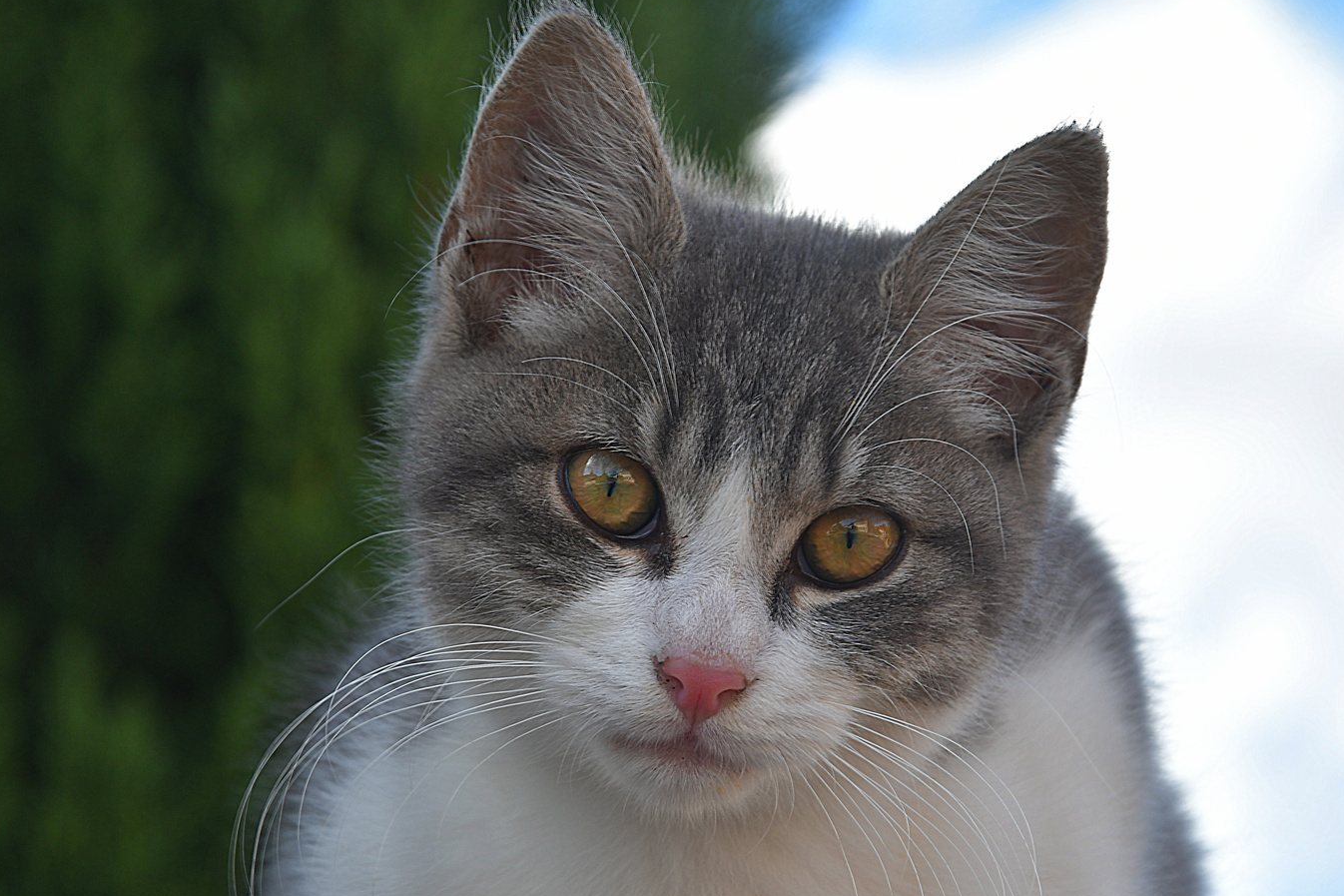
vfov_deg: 7.3
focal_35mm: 189
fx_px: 7055
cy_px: 512
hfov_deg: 10.9
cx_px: 693
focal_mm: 105
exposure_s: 1/100
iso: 100
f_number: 9
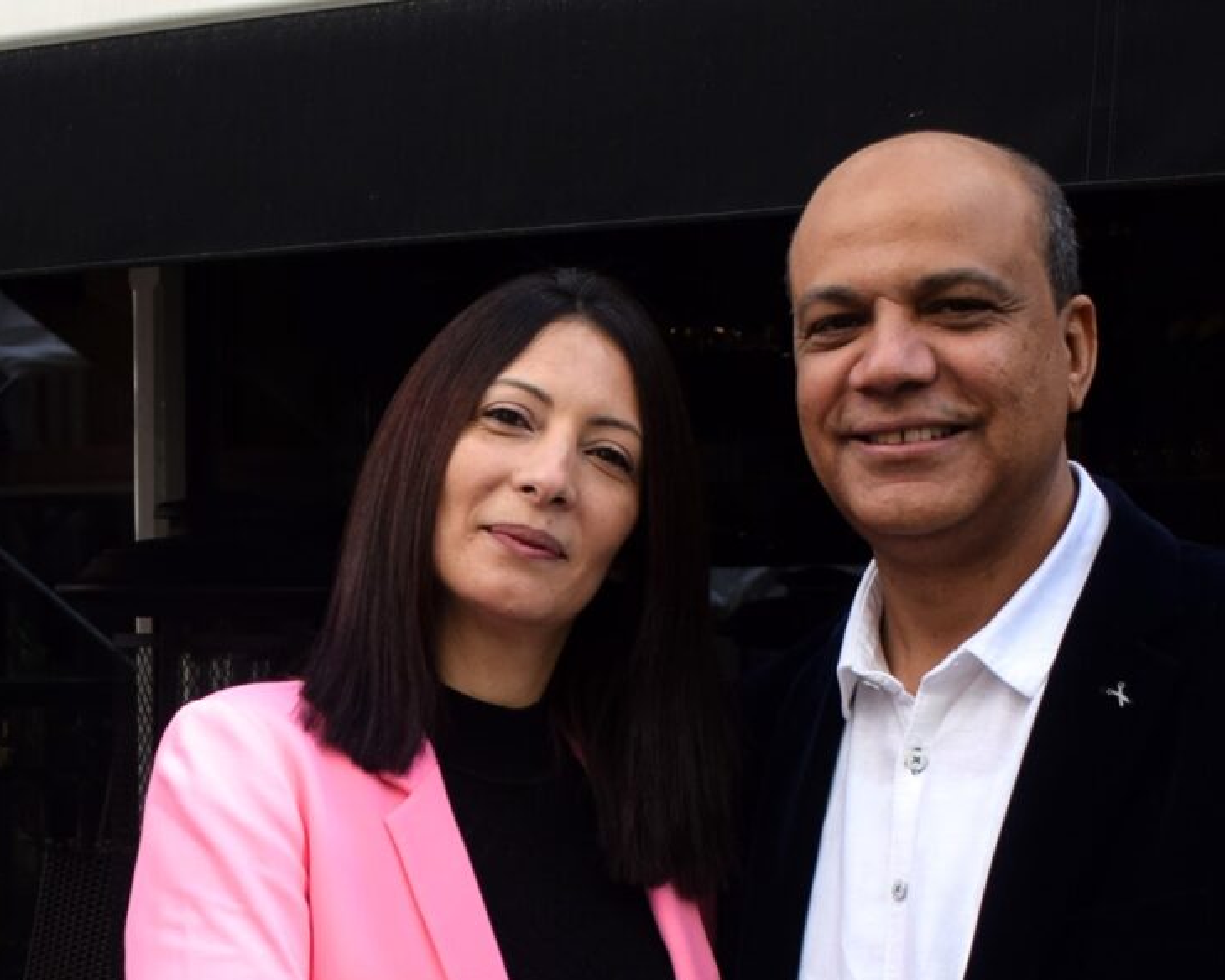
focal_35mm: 79
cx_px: 287
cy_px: 932
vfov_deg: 19.0
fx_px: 2864
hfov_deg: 23.9
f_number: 4.5
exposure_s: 1/1250
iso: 400
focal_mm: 20
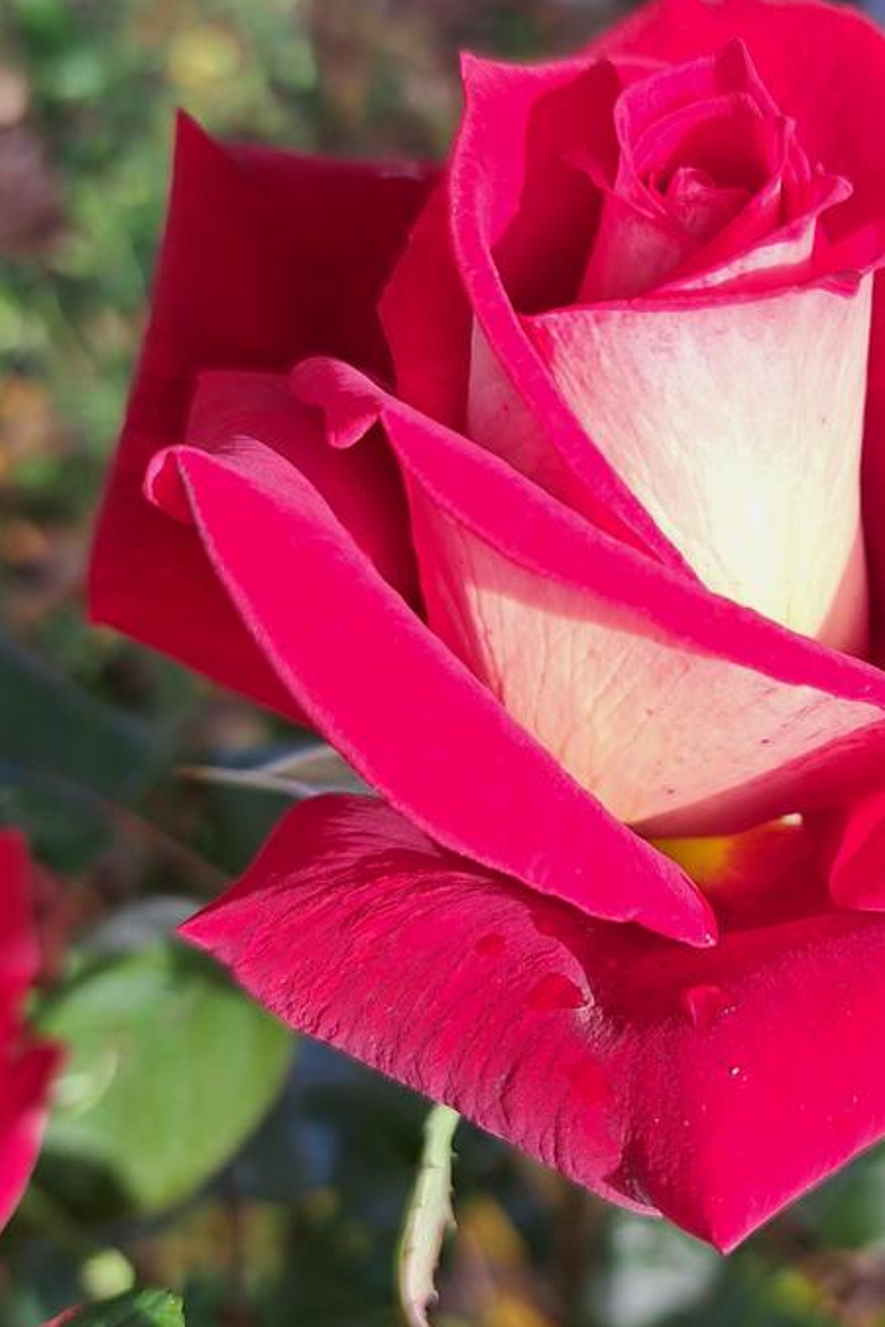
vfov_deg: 51.9
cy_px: 682
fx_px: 1364
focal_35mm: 37
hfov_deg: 34.7
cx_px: 726
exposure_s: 1/172
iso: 50
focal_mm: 5.23
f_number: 1.8
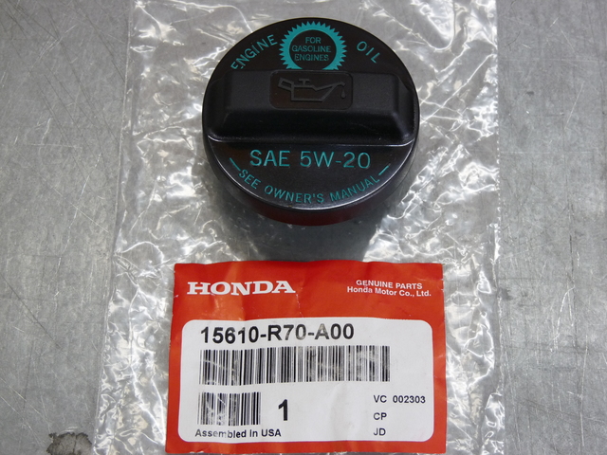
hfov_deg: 24.1
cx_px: 304
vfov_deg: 18.2
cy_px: 228
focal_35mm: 81
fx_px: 1420
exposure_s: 1/40
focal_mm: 14.4
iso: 200
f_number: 3.4
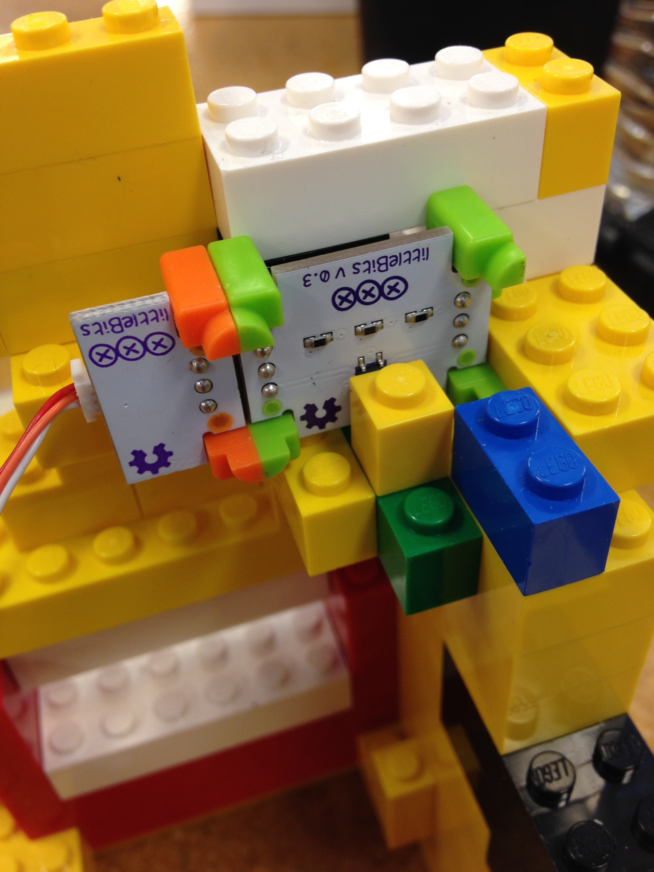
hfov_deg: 42.9
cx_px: 327
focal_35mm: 33
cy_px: 436
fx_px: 831
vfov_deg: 55.4
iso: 64
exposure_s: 1/24
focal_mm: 4.12
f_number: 2.4
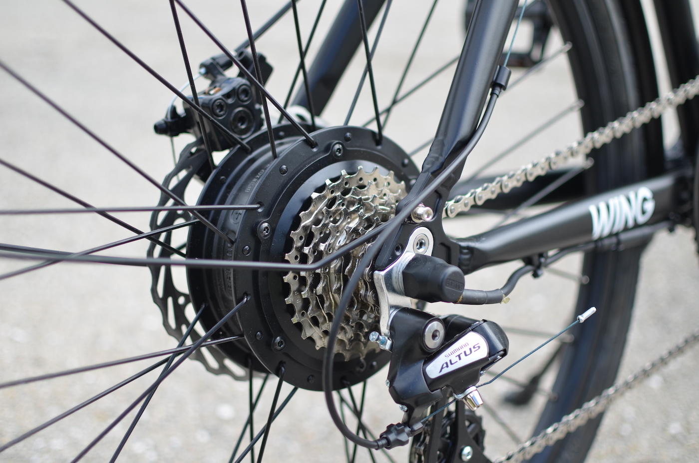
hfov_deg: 37.9
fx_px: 1017
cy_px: 232
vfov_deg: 25.6
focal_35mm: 52
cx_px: 350
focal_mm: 35
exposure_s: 1/1000
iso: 100
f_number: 1.8
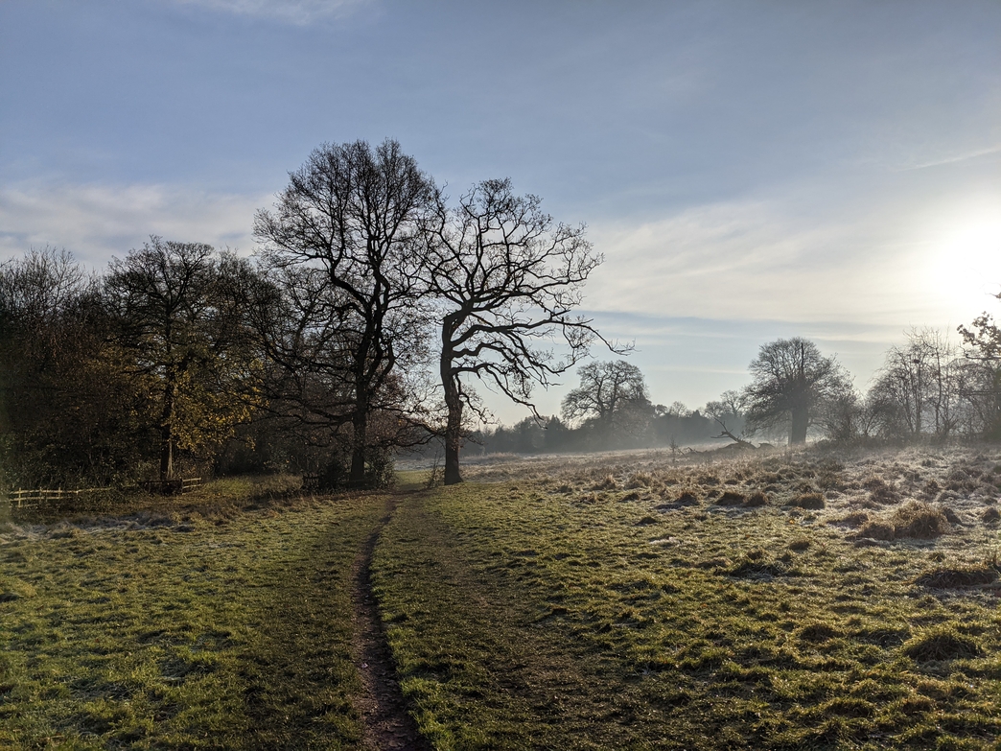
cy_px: 376
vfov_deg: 51.4
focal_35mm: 27
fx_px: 781
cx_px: 500
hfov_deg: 65.3
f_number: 1.73
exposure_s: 1/11765
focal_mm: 4.38
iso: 64
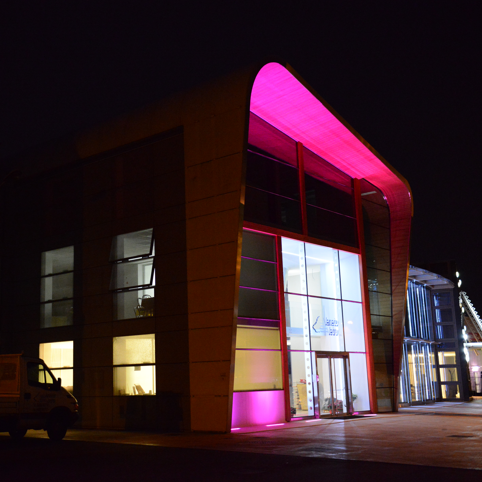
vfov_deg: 37.6
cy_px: 240
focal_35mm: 45
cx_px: 184
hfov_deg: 37.3
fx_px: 709
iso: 6400
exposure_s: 1/60
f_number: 2.8
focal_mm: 35
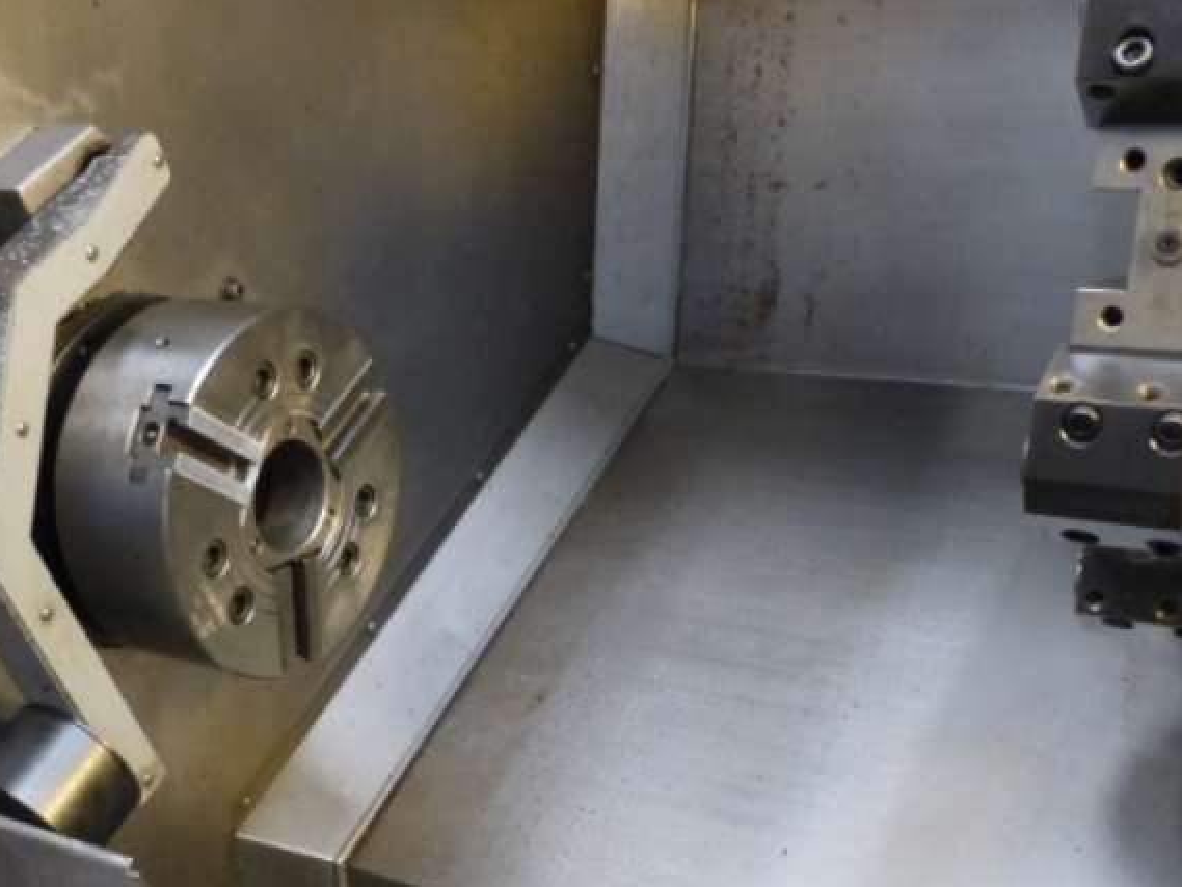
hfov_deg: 41.5
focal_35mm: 45
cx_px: 388
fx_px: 1537
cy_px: 725
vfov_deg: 31.3
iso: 400
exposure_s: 1/8
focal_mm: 4.3
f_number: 3.3
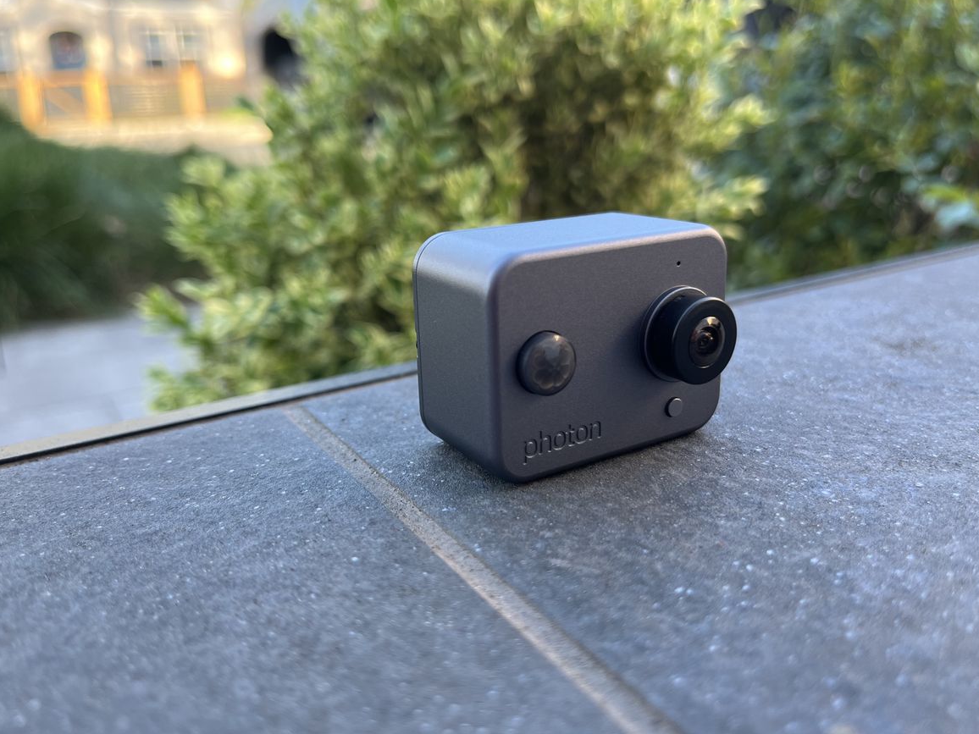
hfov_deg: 65.3
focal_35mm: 27
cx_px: 478
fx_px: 764
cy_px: 357
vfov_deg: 51.3
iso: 64
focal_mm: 5.1
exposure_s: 1/148
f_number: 1.6
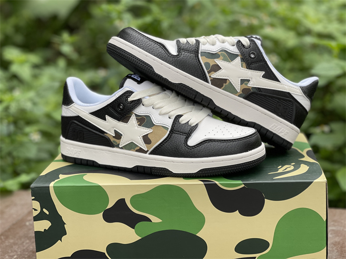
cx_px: 173
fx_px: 640
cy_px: 130
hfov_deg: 30.3
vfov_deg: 22.9
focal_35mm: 64
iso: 20
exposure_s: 1/123
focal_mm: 7.5
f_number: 2.2
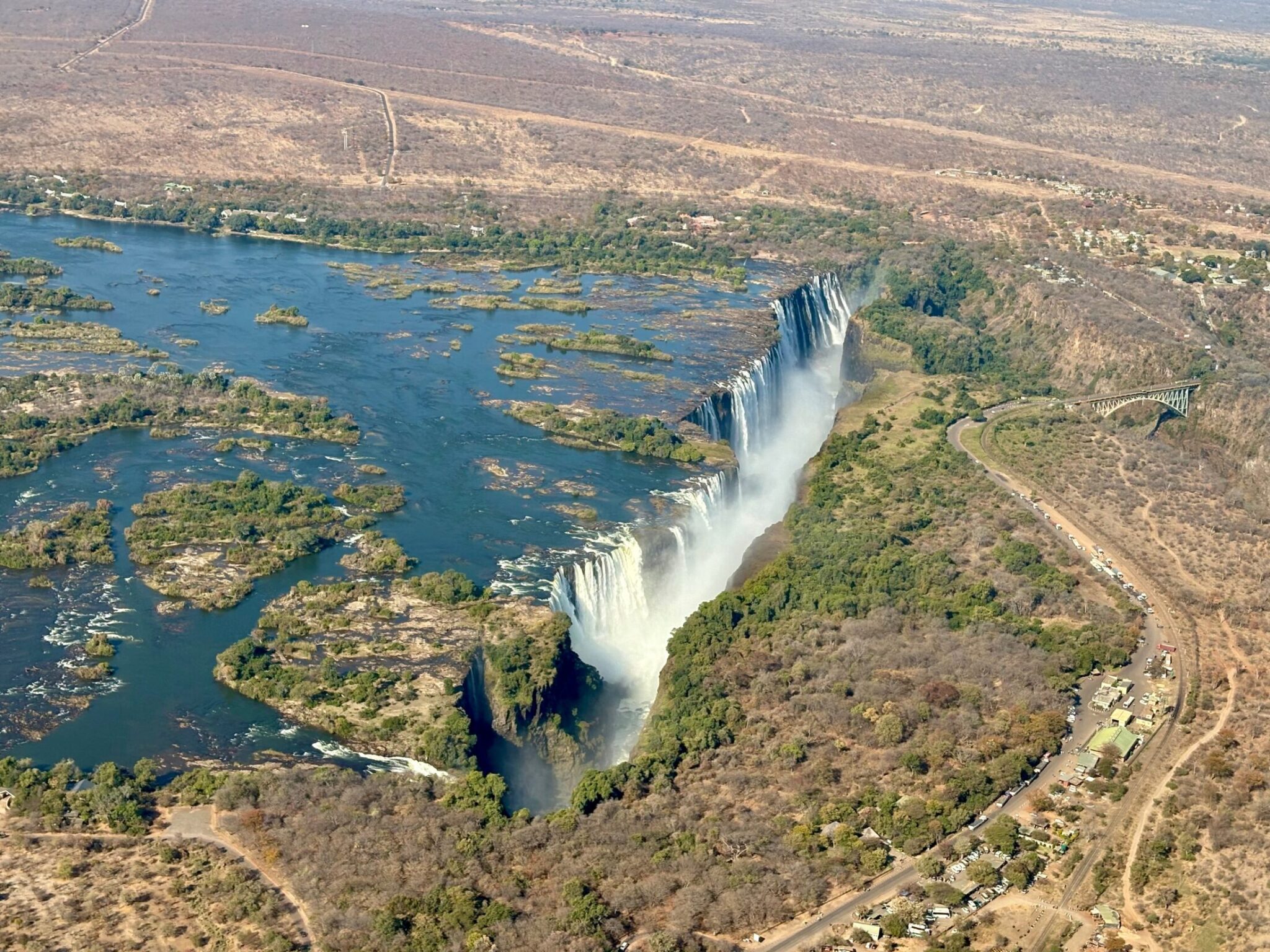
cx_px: 635
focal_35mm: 52
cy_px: 476
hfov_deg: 36.8
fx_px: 1908
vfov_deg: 28.0
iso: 40
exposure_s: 1/2012
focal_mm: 5.96
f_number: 1.6
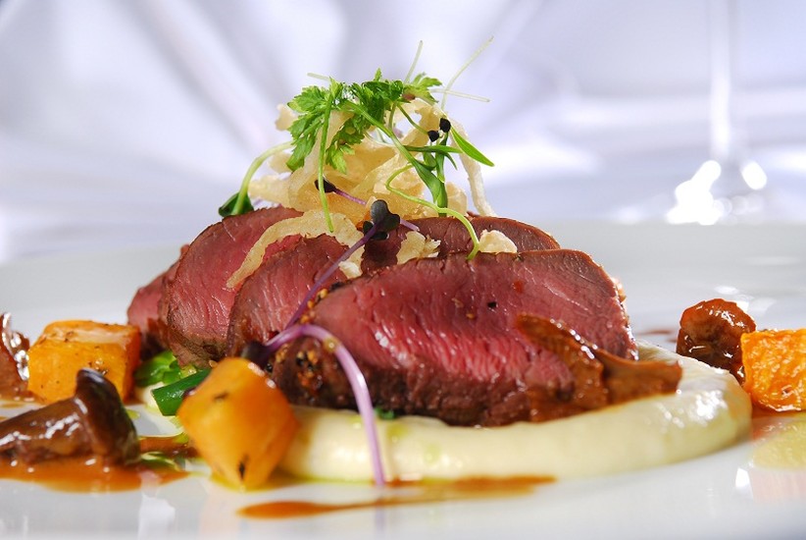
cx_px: 403
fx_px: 2353
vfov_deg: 13.1
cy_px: 270
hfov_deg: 19.4
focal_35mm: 105
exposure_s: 1/160
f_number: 9
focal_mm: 70
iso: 100
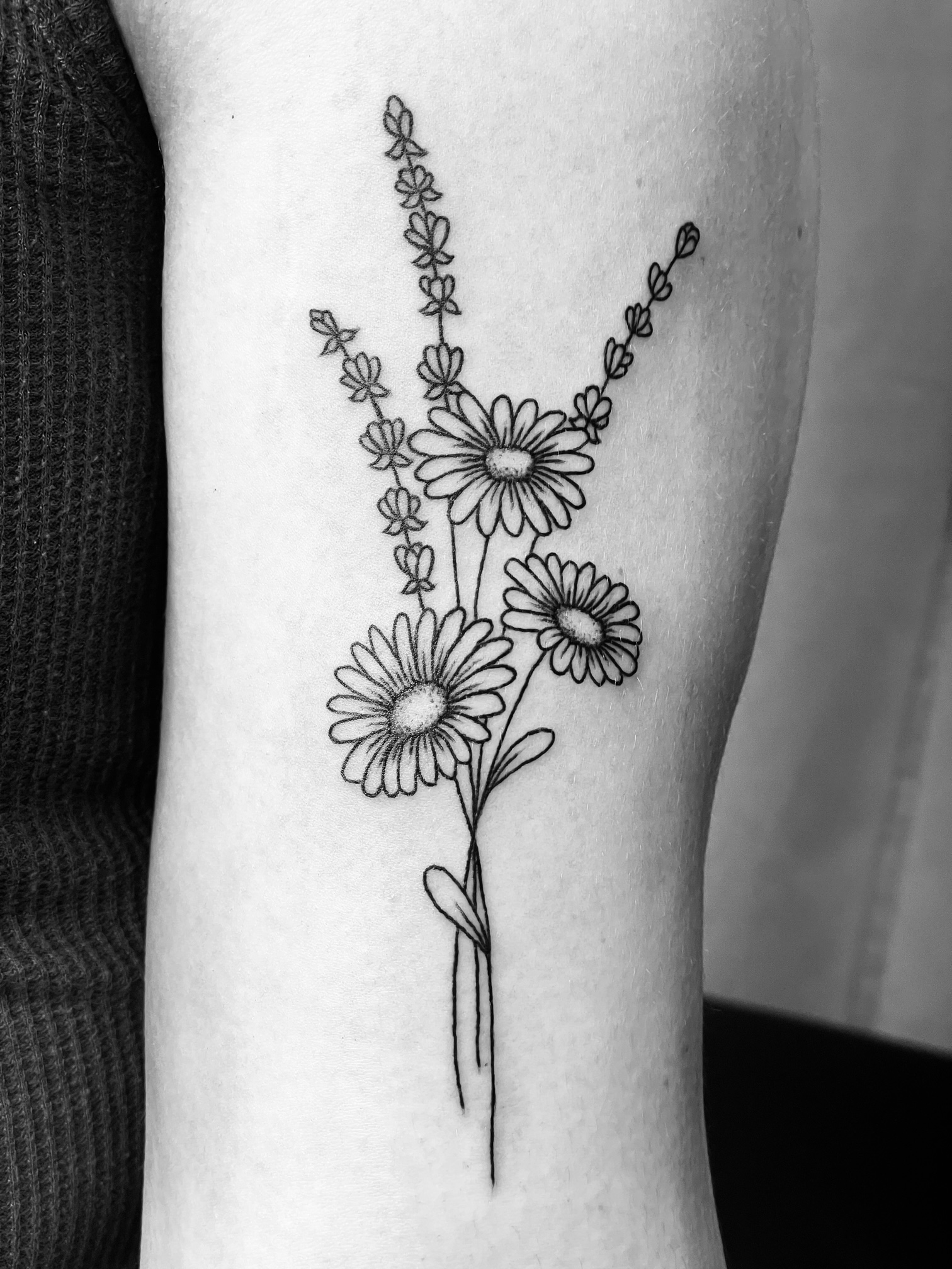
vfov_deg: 36.8
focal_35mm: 52
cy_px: 634
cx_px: 476
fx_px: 1907
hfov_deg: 28.0
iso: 125
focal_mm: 6
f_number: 2
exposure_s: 1/120
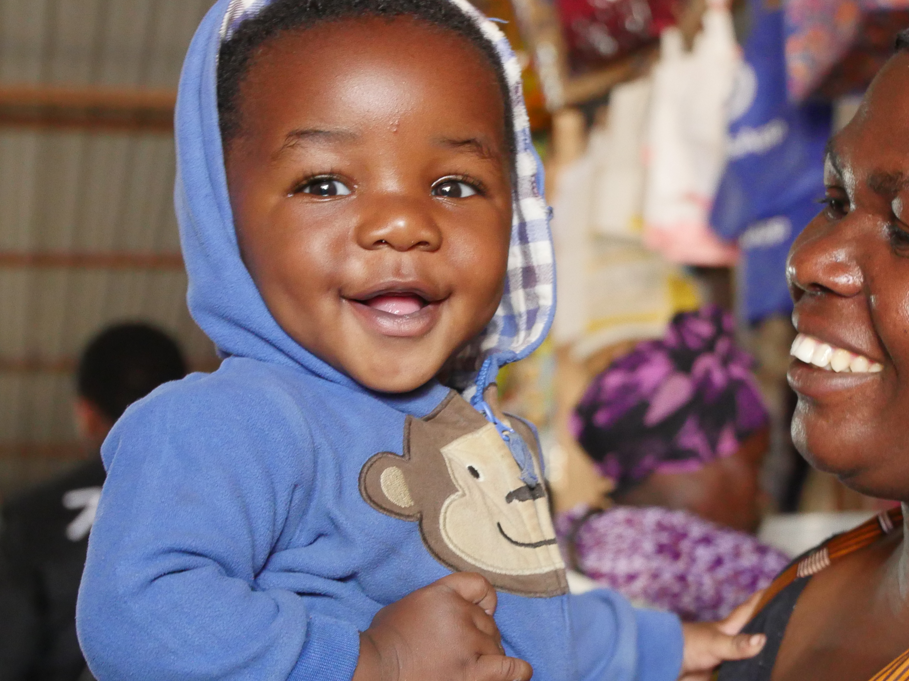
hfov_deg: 20.6
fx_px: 2468
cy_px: 488
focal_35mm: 94
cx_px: 717
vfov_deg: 15.7
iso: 1600
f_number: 2.8
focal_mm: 25
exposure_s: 1/60
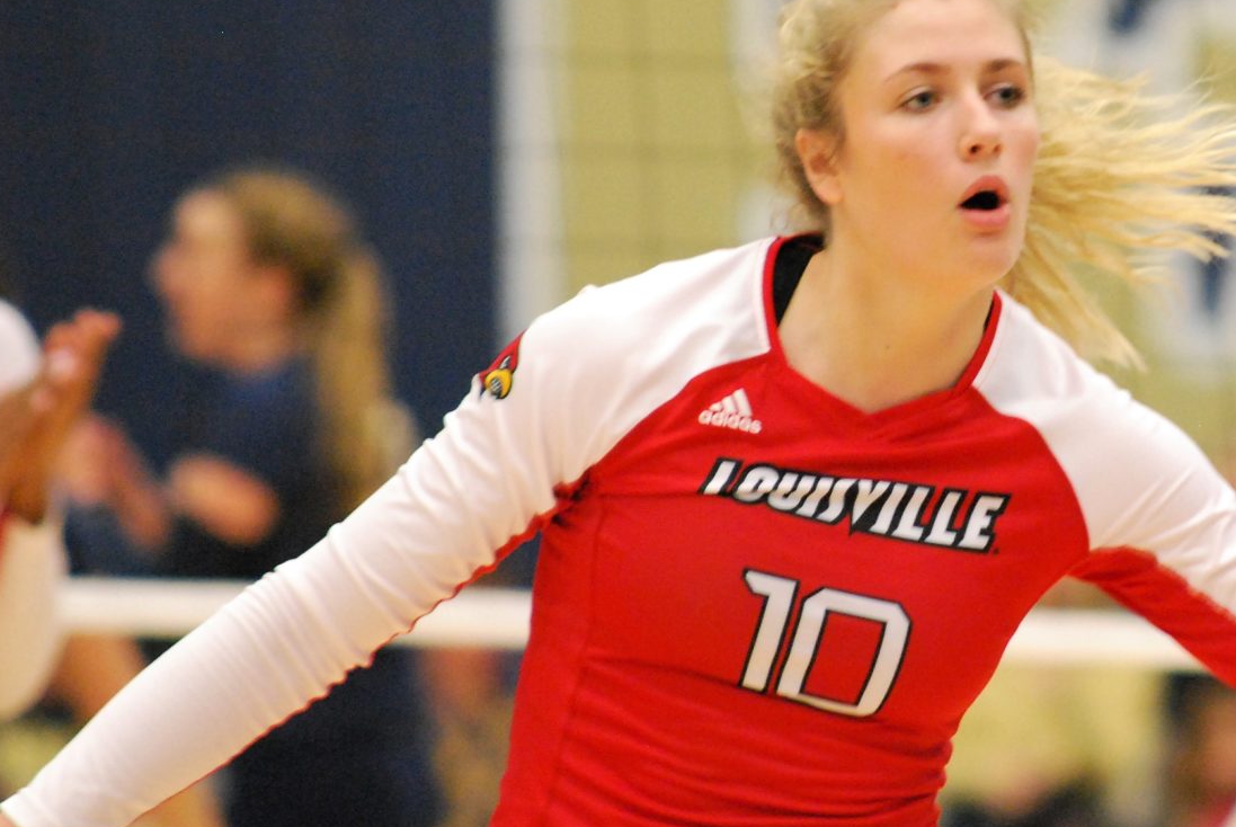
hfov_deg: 3.7
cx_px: 1001
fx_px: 19247
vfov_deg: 2.5
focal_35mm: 560
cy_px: 415
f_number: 2.8
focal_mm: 200
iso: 1600
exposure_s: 1/160
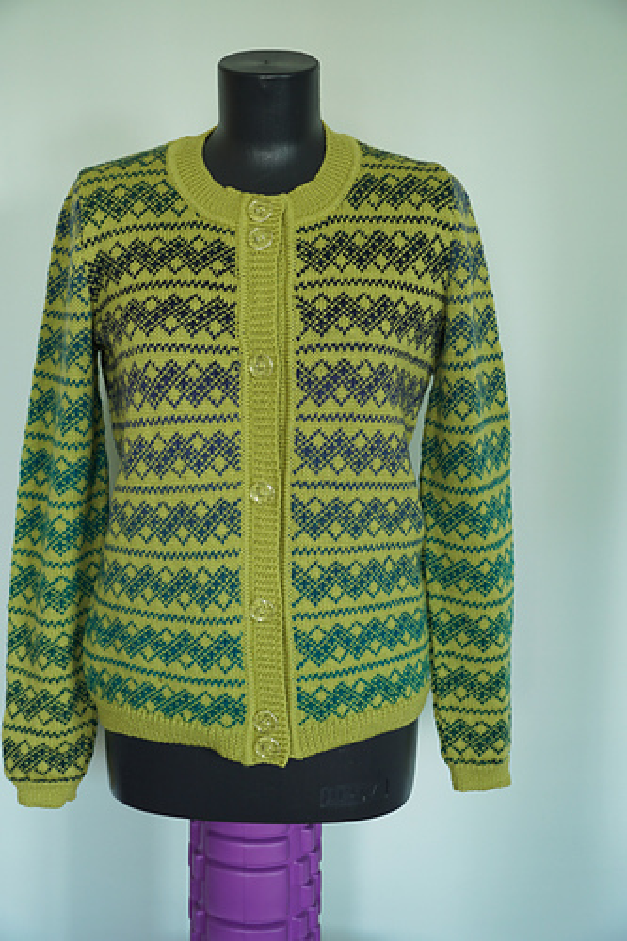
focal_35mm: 48
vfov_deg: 41.1
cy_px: 470
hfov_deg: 28.1
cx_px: 314
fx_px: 1255
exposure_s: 1/15
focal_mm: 32
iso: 250
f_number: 4.5
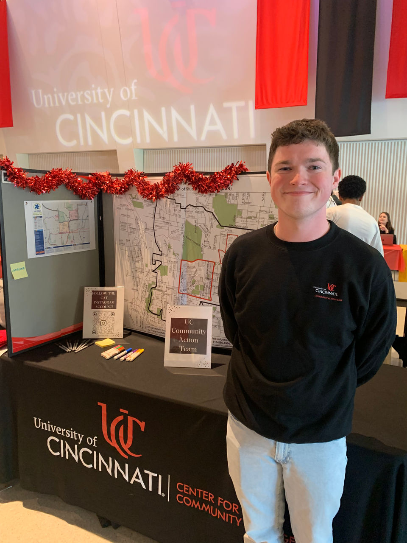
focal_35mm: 26
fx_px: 408
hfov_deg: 53.1
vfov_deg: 67.3
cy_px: 272
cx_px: 204
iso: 250
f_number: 1.8
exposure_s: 1/60
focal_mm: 4.25
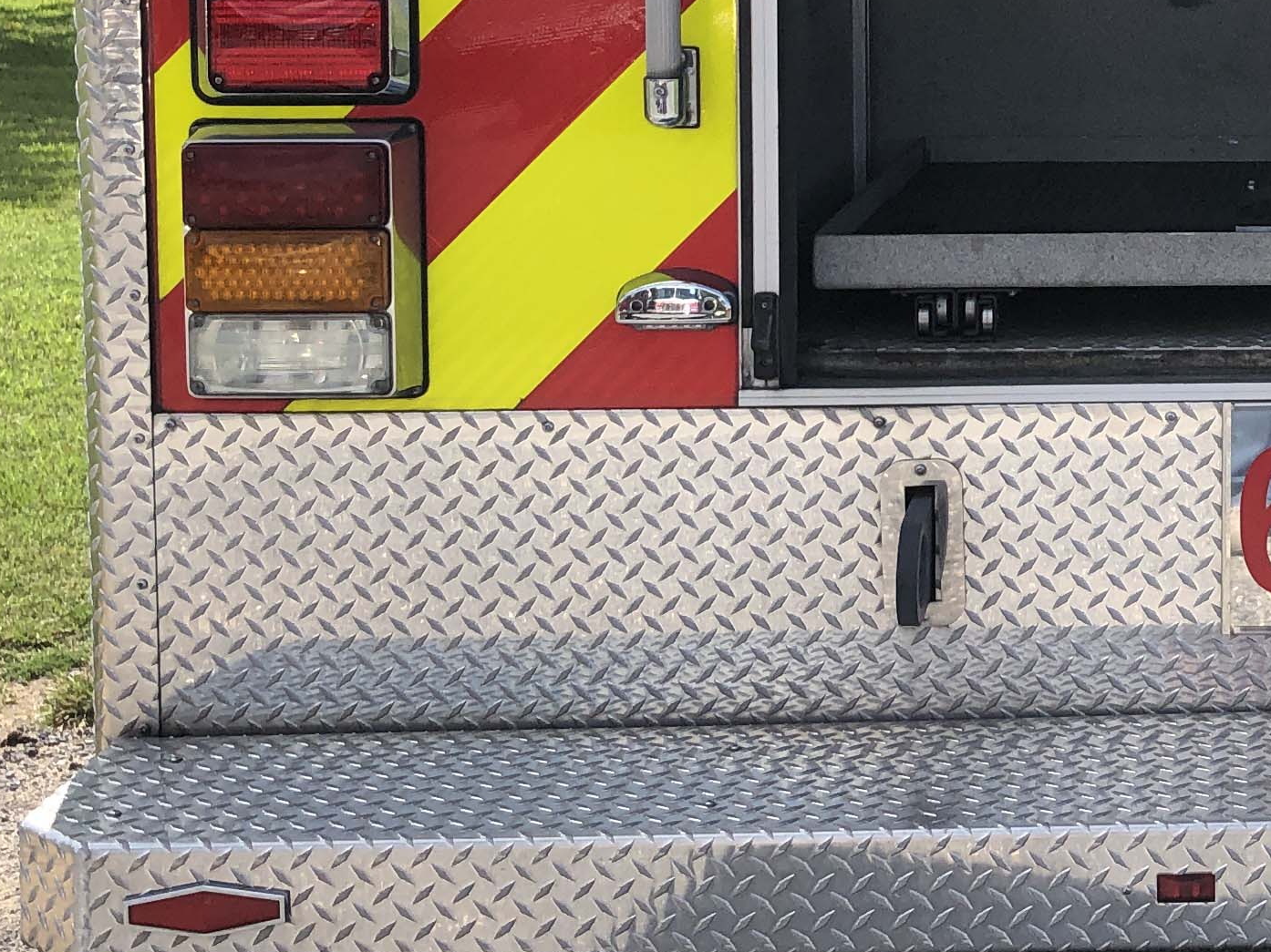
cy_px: 11
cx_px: 1391
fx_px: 2974
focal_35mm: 81
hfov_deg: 22.8
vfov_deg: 17.8
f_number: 1.8
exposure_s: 1/1279
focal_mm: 4
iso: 20
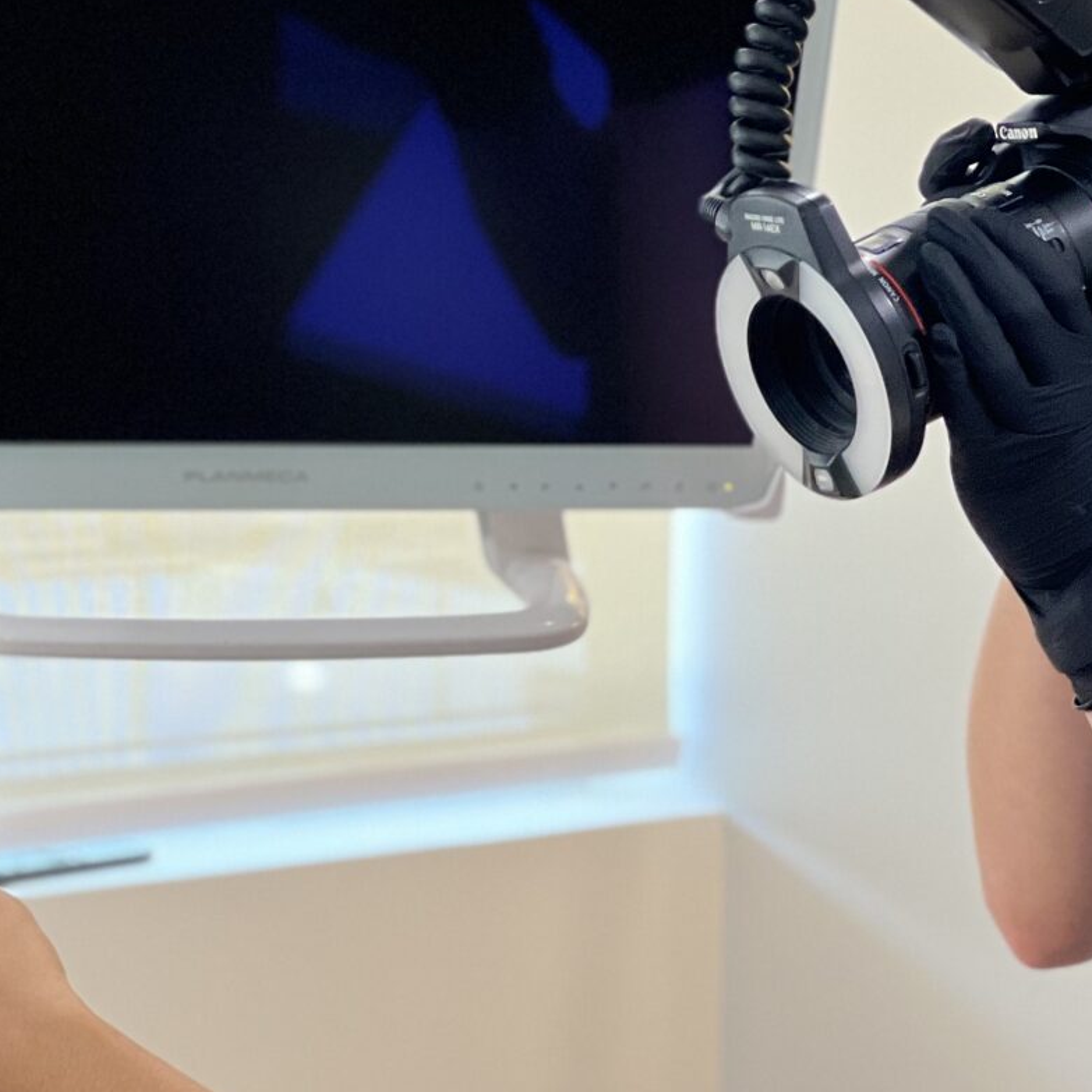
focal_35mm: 178
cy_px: 411
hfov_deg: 9.8
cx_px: 749
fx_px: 6353
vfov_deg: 9.8
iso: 125
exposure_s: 1/50
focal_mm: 9
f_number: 2.8
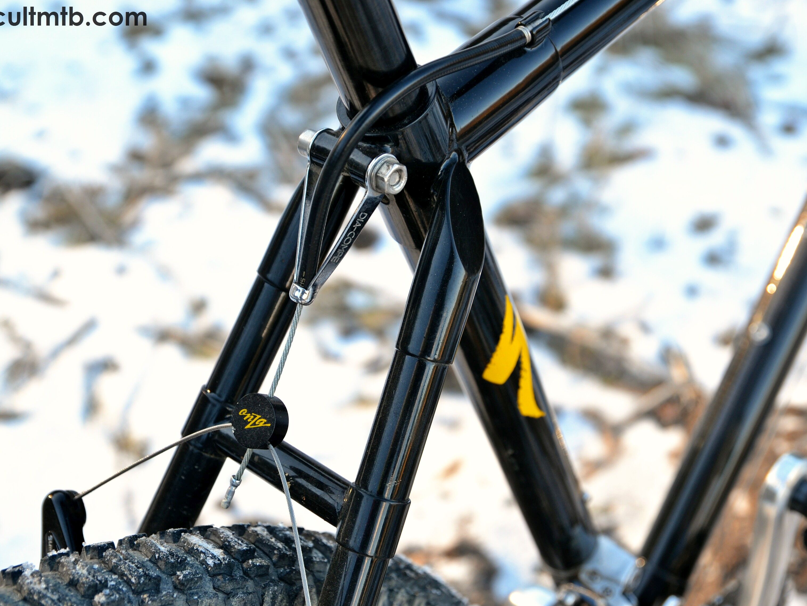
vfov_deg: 25.4
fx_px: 1342
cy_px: 304
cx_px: 426
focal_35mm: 58
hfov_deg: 33.5
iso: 180
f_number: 5.6
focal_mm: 35
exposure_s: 1/125
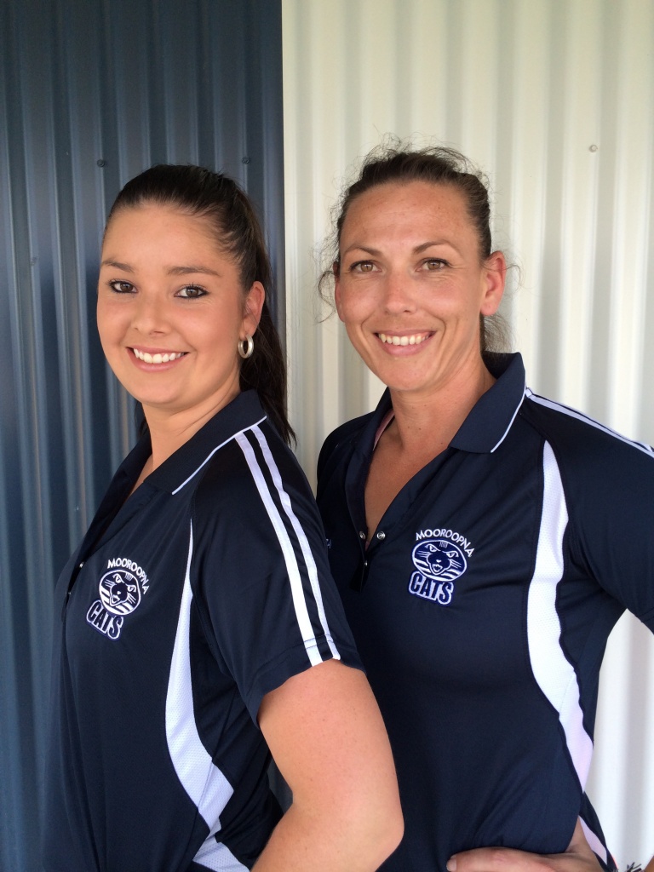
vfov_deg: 60.0
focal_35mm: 30
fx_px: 756
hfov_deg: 46.8
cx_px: 327
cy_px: 436
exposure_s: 1/120
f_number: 2.2
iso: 64
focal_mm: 4.12
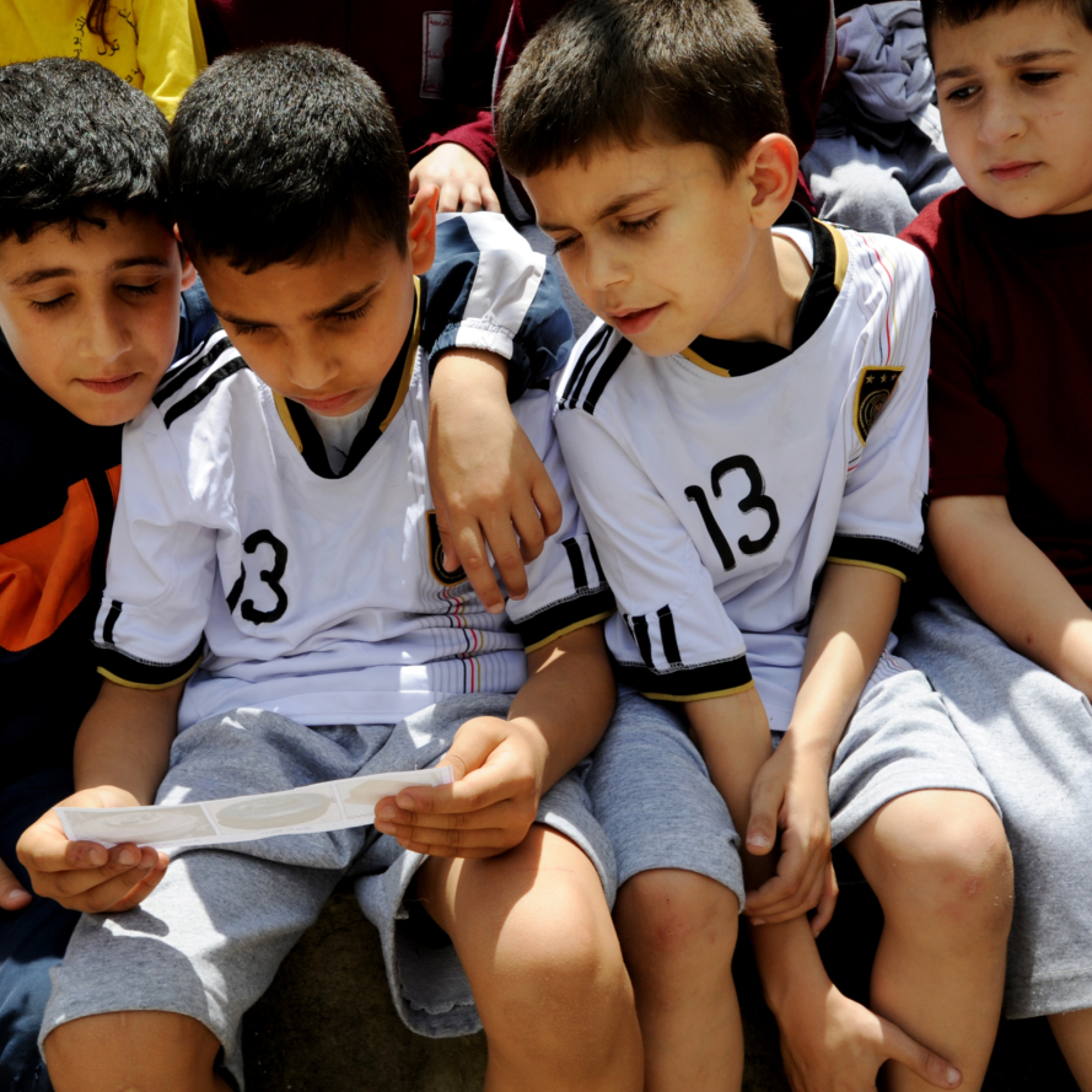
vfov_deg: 38.3
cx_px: 472
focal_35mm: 44
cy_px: 495
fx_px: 1570
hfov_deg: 38.3
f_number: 14
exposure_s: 1/200
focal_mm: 30
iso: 320
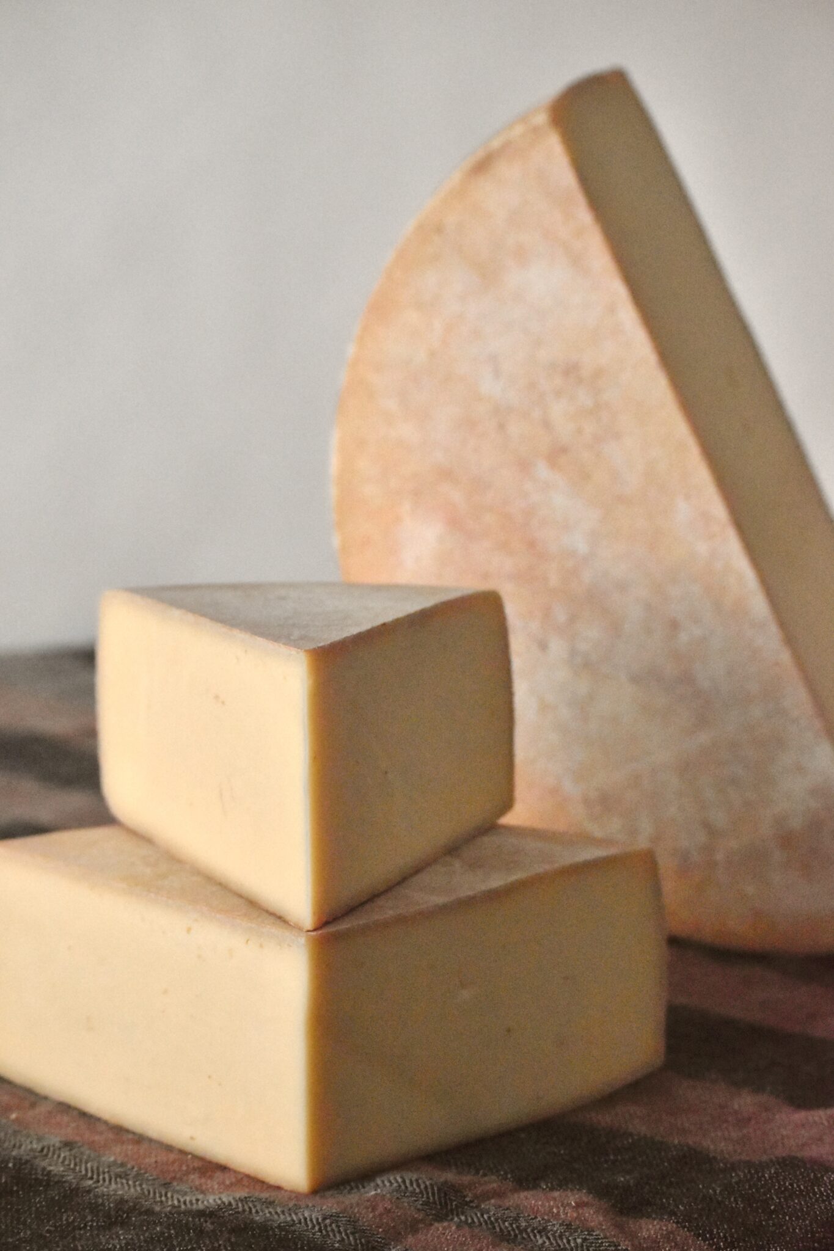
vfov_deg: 24.6
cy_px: 626
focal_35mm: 82
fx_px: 2867
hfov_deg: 16.6
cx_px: 417
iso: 6400
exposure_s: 1/400
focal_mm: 55
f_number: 4
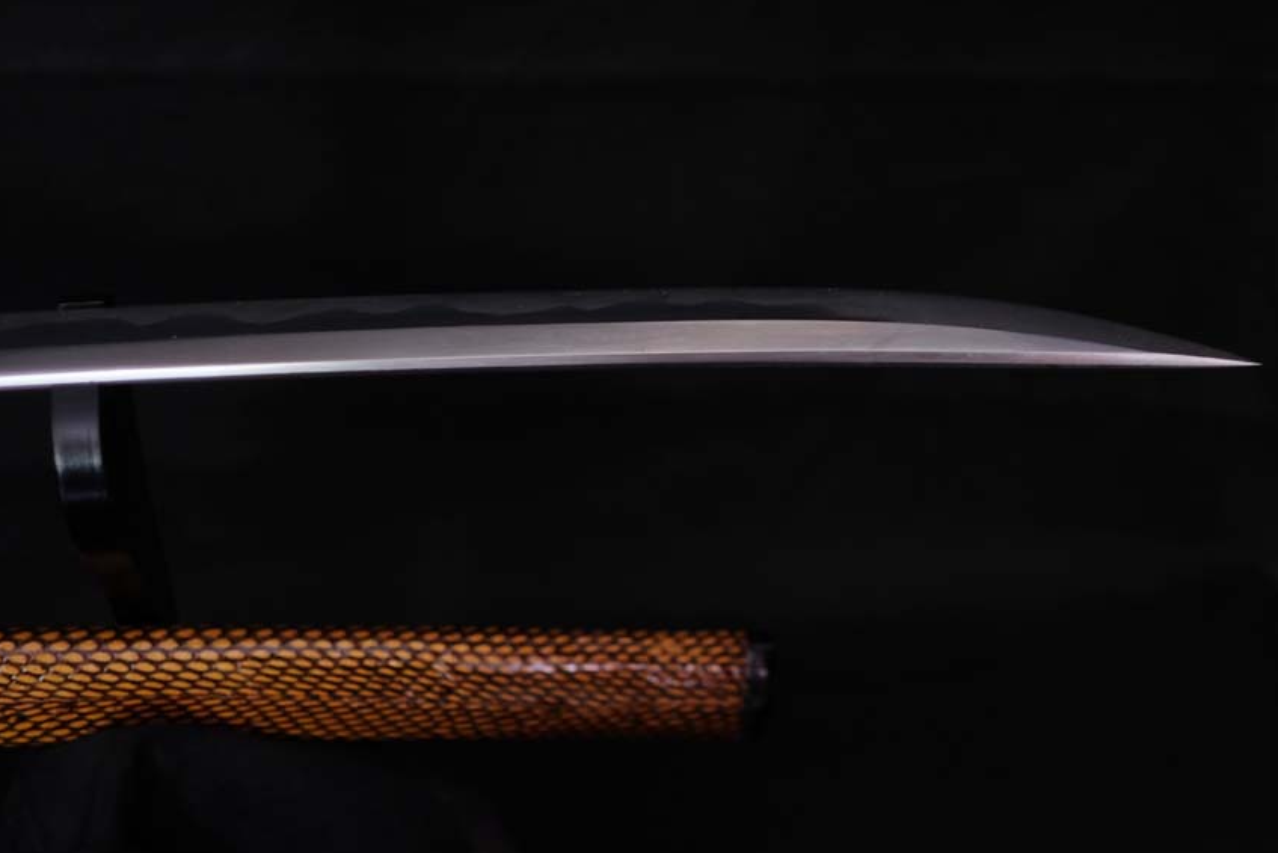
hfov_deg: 29.4
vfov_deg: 20.0
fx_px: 2414
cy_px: 429
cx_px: 853
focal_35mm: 68
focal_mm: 32
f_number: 1.8
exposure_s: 1/60
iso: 400
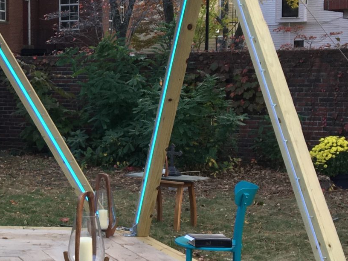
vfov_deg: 16.2
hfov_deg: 20.2
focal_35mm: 91
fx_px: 915
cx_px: -64
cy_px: 127
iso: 40
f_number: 2.2
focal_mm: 4.15
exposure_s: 1/120
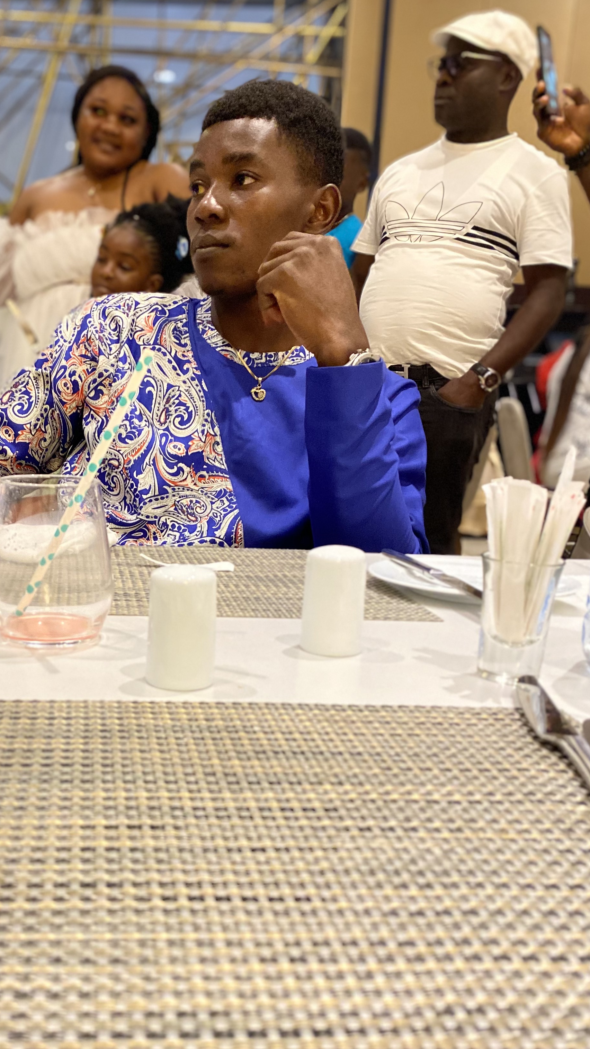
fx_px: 973
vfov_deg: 56.3
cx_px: 138
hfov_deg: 33.0
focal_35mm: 35
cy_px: 611
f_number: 1.8
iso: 400
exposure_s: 1/50
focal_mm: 4.25
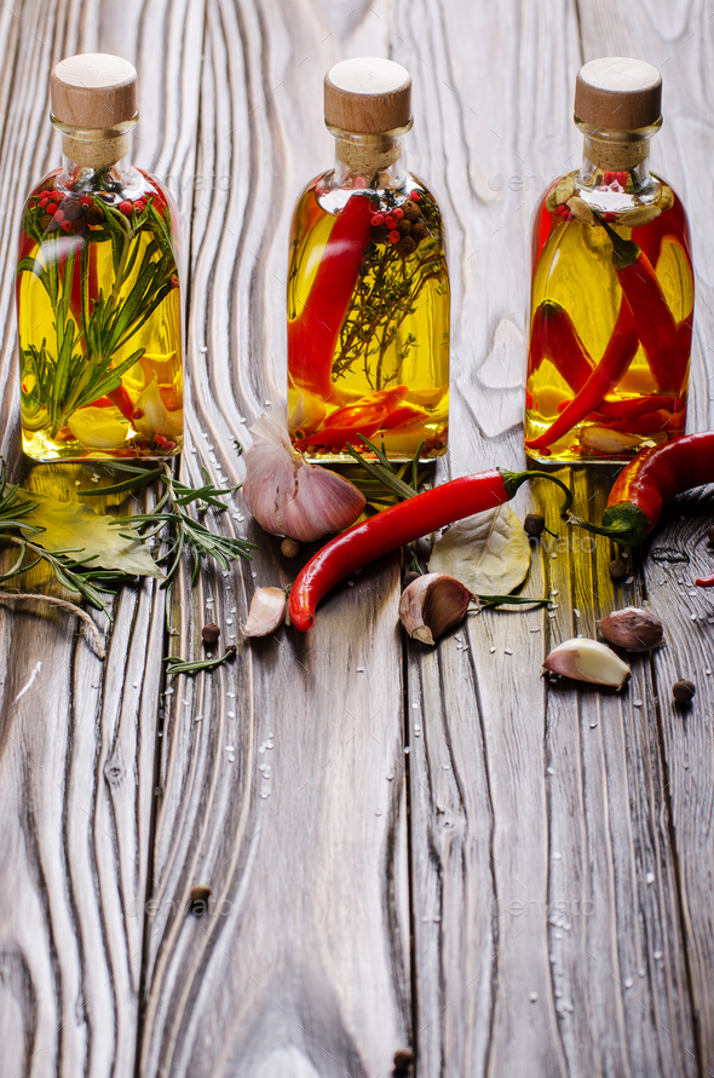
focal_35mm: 120
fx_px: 3586
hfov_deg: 11.4
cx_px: 357
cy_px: 539
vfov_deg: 17.1
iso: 100
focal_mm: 80
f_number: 7.1
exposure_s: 1/250
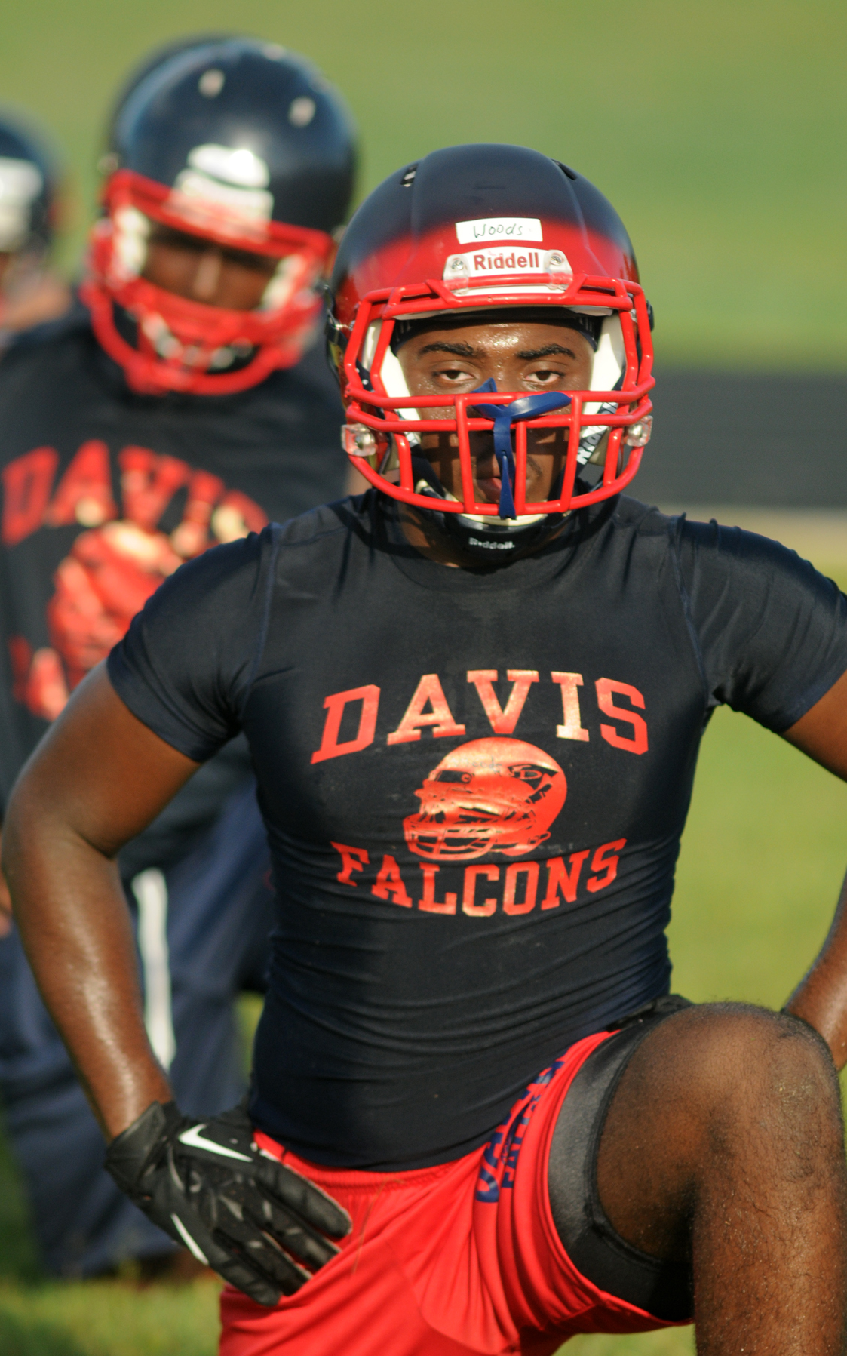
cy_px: 678
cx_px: 419
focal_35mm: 459
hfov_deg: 2.9
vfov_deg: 4.6
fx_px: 16954
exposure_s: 1/1000
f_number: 4.5
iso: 320
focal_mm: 300
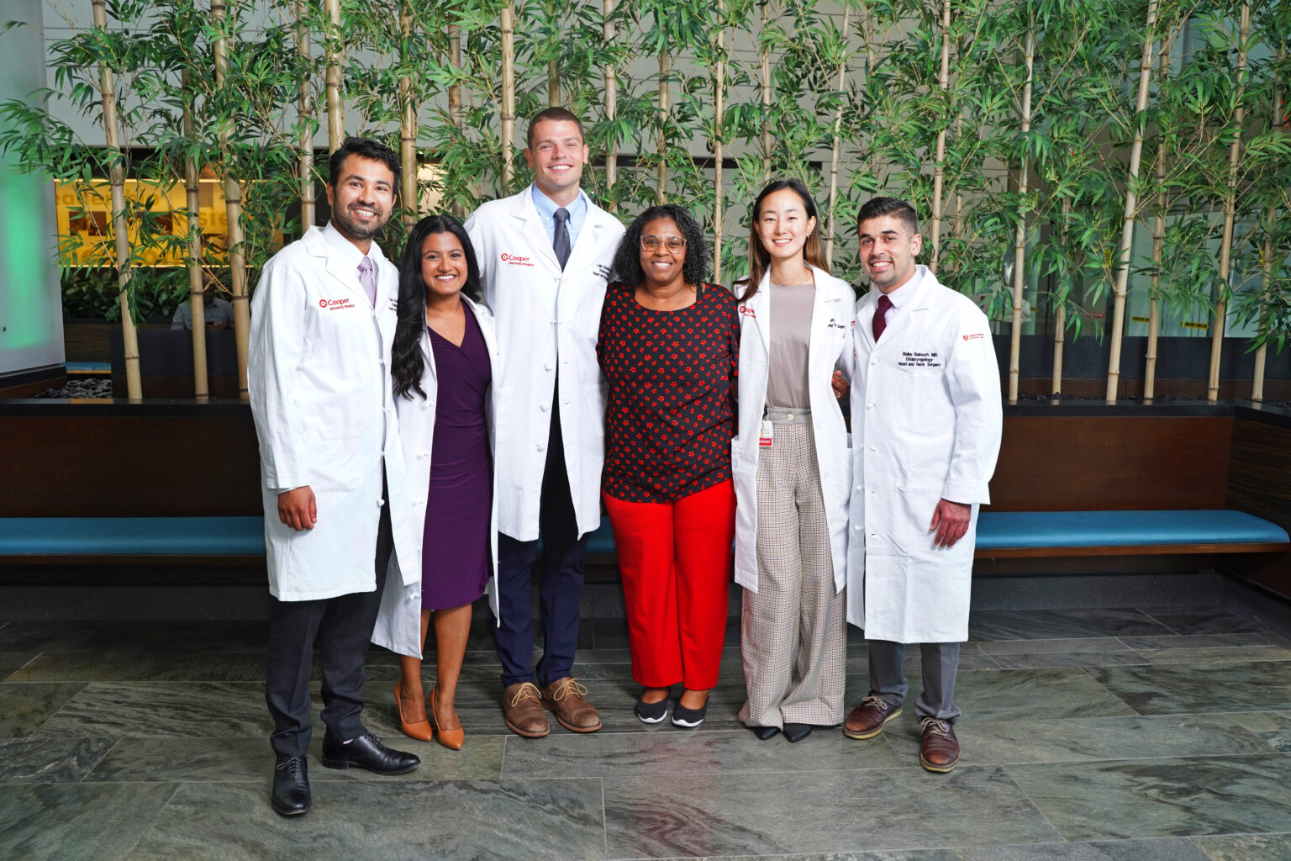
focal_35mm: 30
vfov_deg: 43.6
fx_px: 1076
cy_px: 430
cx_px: 646
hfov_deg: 61.9
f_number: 6.3
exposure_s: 1/100
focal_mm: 30
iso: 800
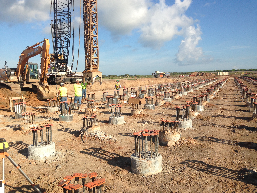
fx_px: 245
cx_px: 128
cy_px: 96
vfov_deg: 42.9
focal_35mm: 33
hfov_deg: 55.4
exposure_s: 1/1808
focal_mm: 4.12
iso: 50
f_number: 2.4
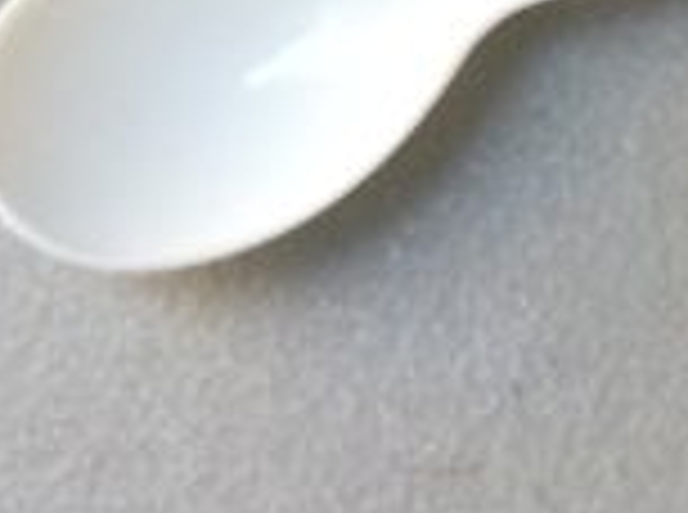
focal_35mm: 146
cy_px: -450
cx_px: 989
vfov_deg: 9.6
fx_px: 2895
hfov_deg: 12.9
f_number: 2.2
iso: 50
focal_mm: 4.15
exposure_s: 1/30
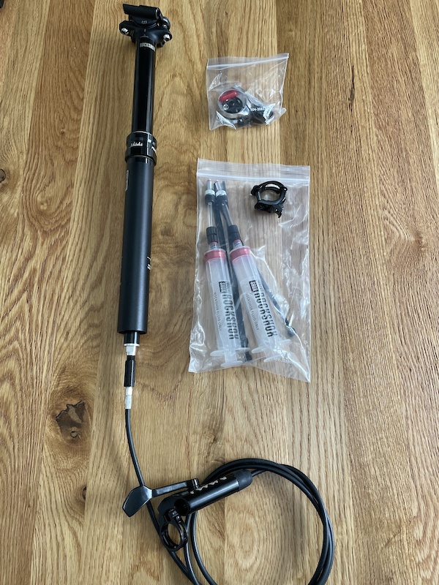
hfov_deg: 53.1
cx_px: 220
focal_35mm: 26
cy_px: 292
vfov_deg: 67.3
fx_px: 440
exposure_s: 1/107
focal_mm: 4.2
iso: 125
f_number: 1.6
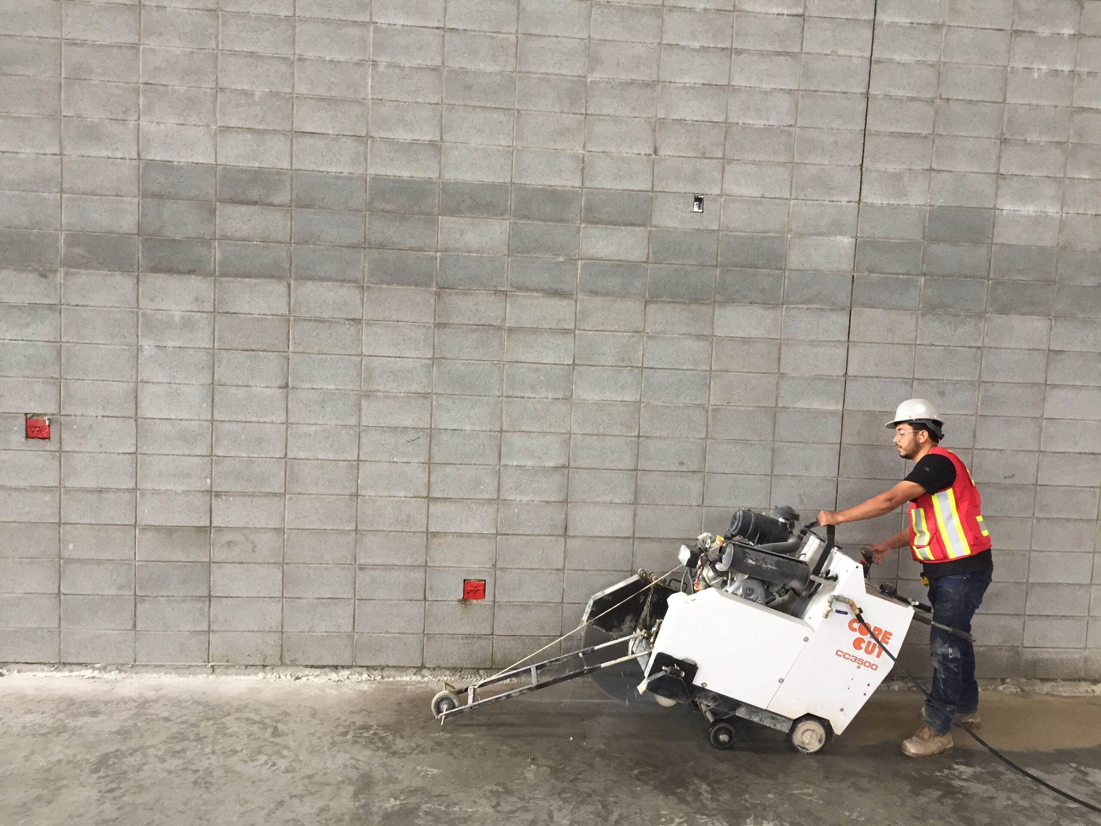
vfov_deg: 48.2
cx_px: 550
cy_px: 413
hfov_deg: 61.7
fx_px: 922
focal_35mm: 29
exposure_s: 1/30
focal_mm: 4.15
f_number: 2.2
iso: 64
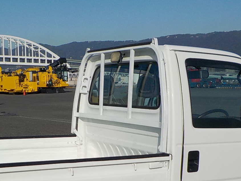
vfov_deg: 25.1
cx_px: 77
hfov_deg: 33.4
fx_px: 397
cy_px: 154
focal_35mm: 57
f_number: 6.6
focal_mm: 4.1
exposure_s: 1/640
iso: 125
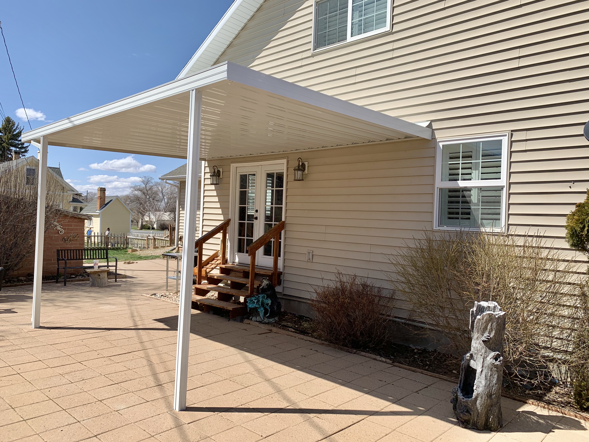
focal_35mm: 26
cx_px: 294
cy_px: 221
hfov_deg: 67.3
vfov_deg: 53.1
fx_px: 442
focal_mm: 4.25
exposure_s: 1/2481
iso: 25
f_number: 1.8
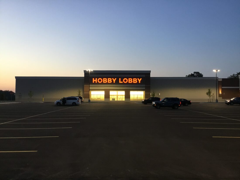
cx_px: 120
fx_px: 215
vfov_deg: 45.4
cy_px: 90
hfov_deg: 58.4
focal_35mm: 31
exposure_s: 1/30
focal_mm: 3.3
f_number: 2.4
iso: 80
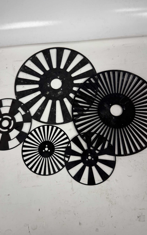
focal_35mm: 26
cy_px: 117
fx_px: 167
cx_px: 69
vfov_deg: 70.4
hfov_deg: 47.6
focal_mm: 6.76
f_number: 1.78
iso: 80
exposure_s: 1/120
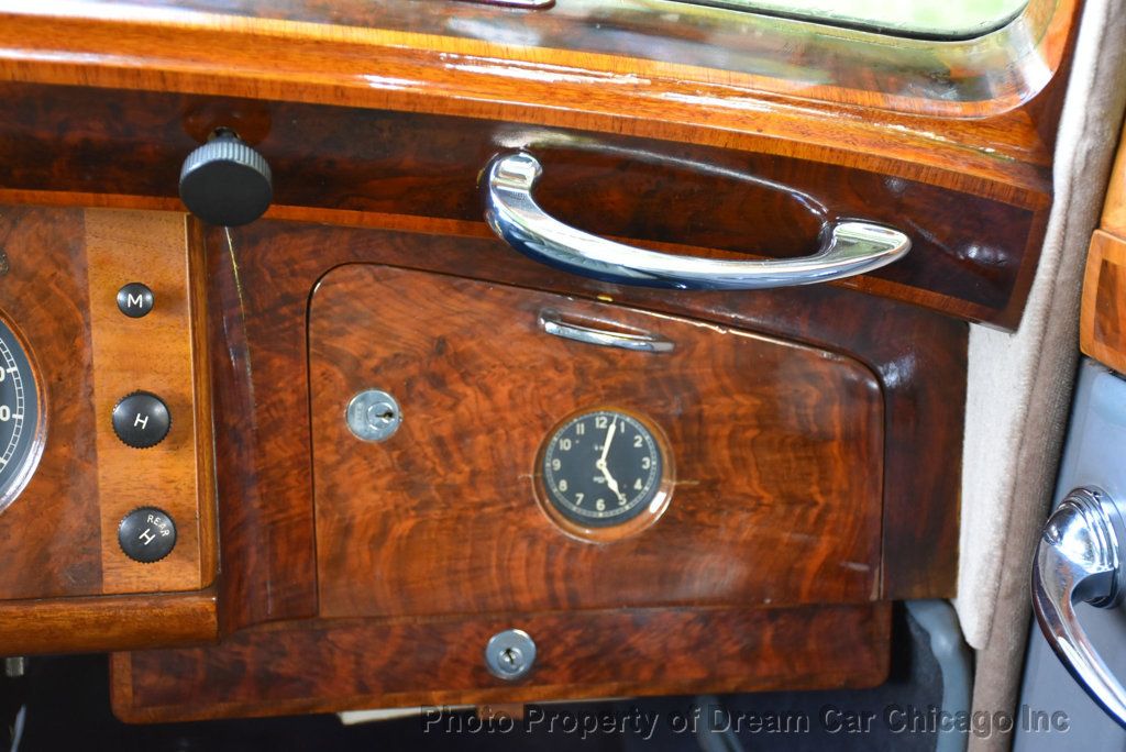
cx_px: 563
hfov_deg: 27.0
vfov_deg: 18.2
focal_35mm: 75
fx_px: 2347
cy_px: 376
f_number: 4.8
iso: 900
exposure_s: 1/60
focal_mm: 50
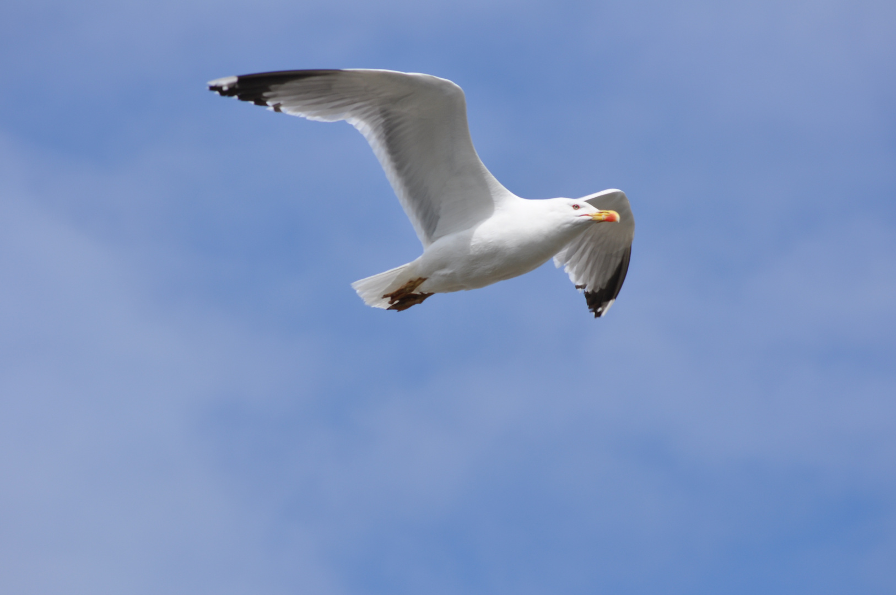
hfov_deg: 7.1
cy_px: 298
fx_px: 7271
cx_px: 448
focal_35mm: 292
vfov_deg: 4.7
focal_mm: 195
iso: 200
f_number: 7.1
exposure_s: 1/1000
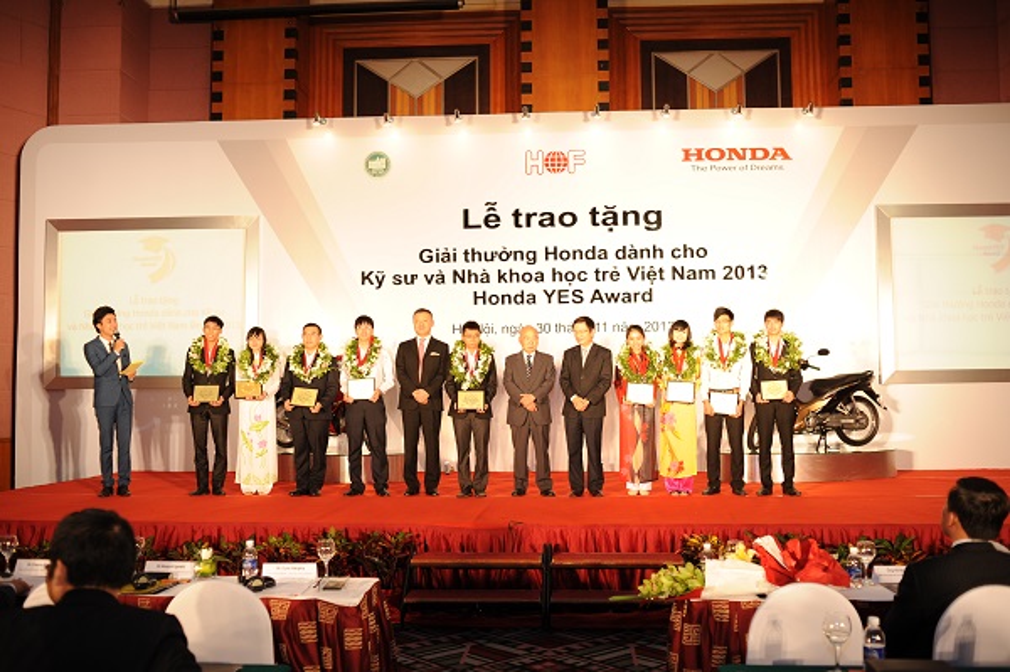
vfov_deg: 37.8
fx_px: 981
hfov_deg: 54.5
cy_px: 336
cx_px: 505
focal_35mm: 35
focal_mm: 35
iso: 320
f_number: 3.2
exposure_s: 1/100
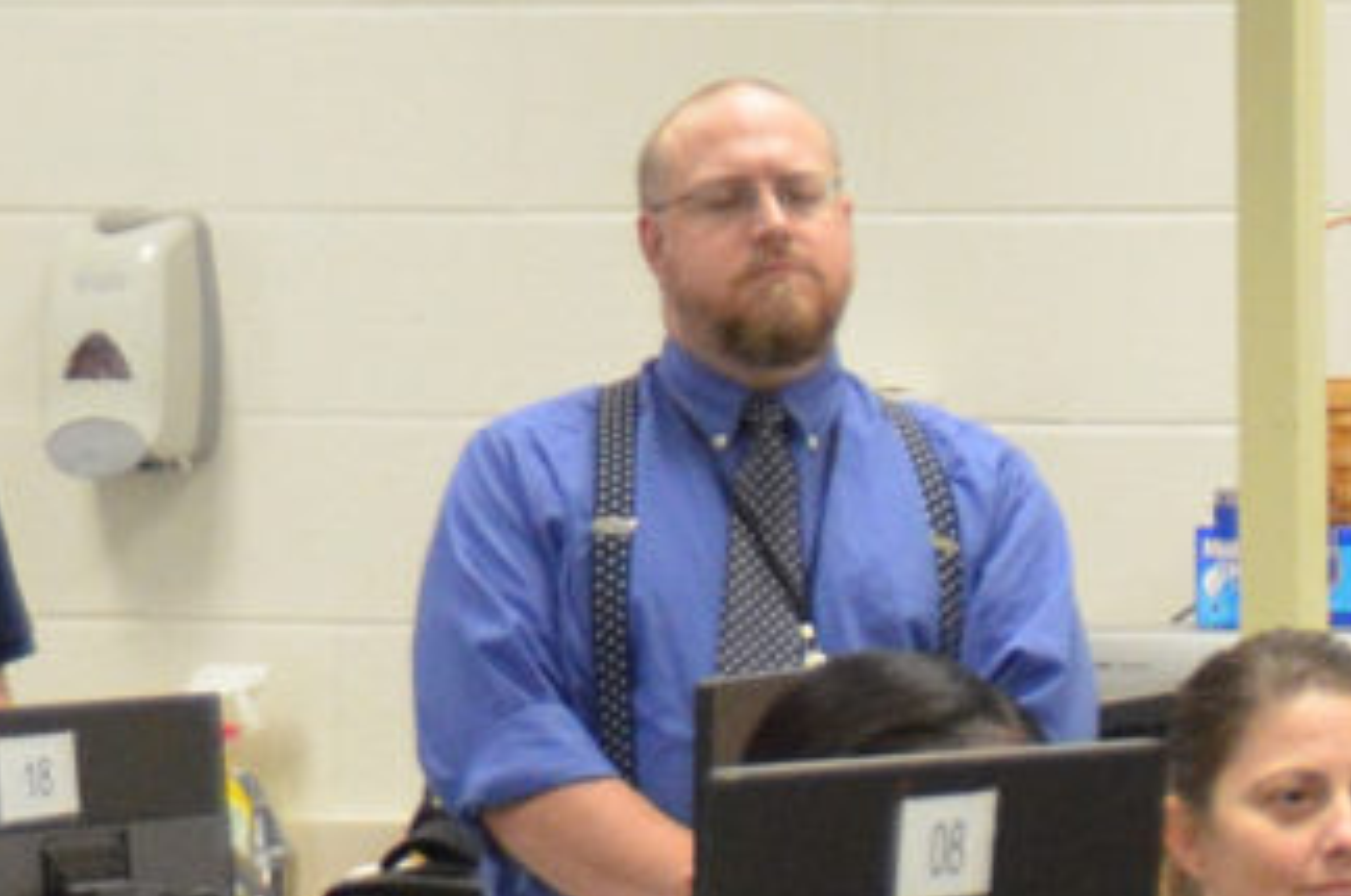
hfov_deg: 5.3
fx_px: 14202
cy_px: 1421
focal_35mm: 379
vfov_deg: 3.6
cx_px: 3061
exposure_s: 1/100
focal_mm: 40
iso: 1600
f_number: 5
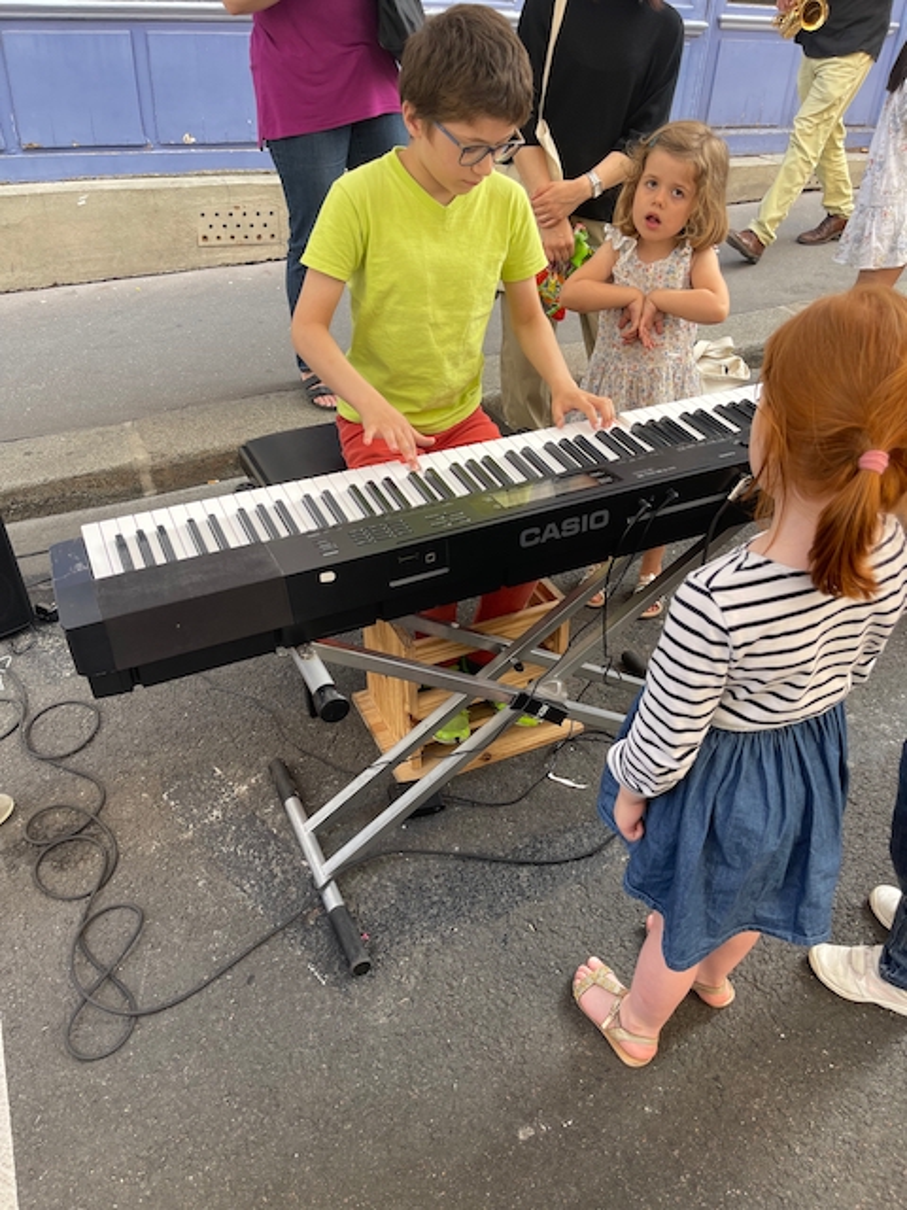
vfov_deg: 67.3
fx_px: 908
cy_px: 605
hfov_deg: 53.1
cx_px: 454
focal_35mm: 26
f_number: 1.6
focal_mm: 5.1
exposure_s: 1/121
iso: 40
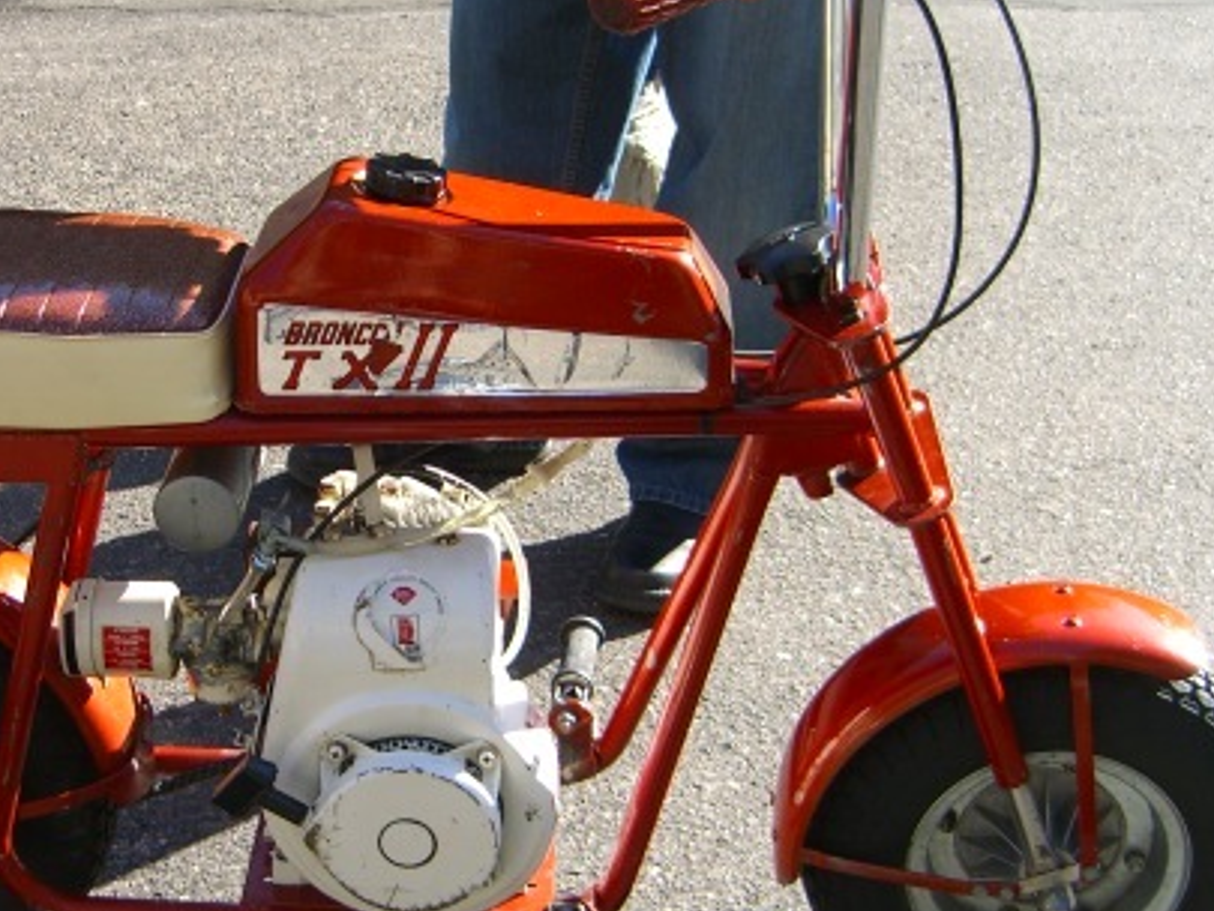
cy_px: 512
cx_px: 405
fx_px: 2105
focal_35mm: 60
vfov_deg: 24.4
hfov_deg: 31.9
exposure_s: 1/320
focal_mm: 7.9
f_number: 2.8
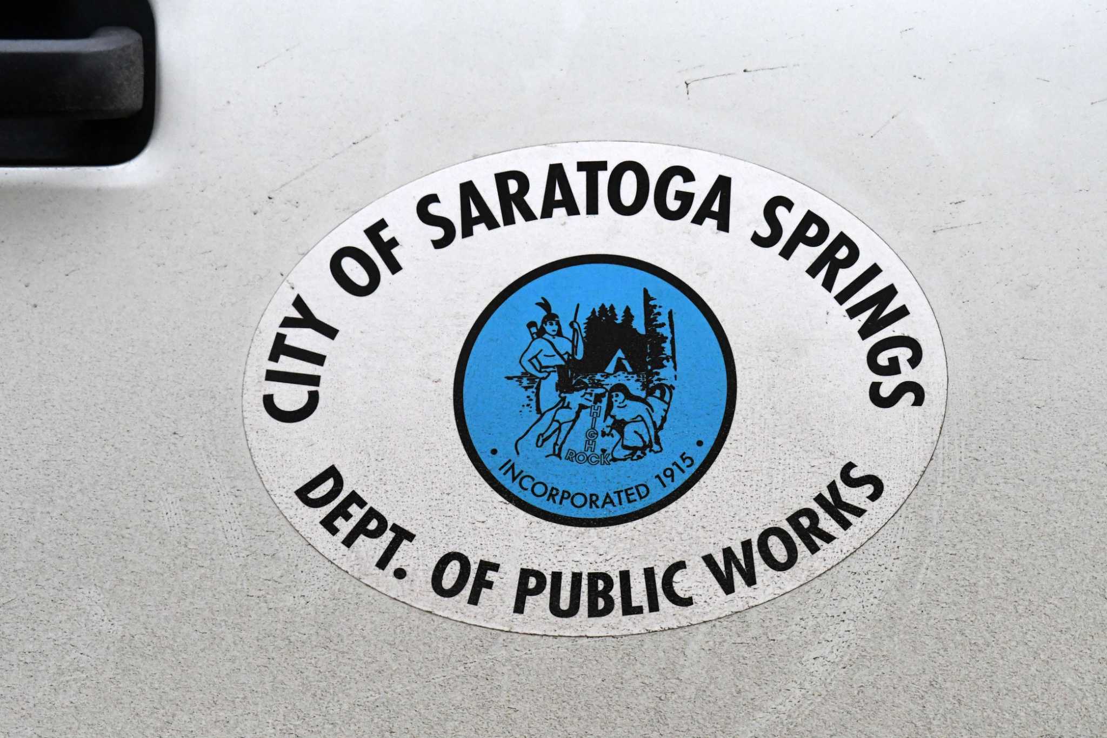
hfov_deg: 7.4
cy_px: 369
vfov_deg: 5.0
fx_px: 8532
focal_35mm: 278
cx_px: 554
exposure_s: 1/3200
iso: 4000
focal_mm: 185
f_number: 6.3
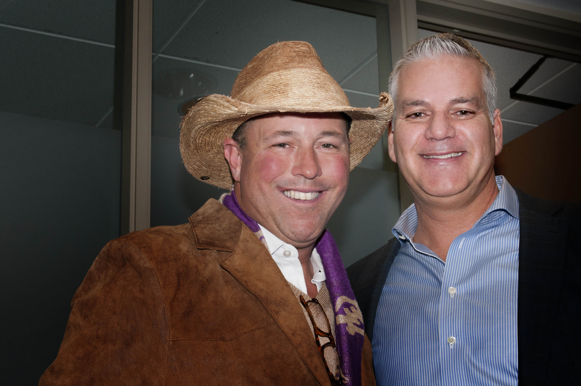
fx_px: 1257
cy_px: 193
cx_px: 290
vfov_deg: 17.4
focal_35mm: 78
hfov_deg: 26.0
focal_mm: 52
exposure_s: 1/60
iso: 200
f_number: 13
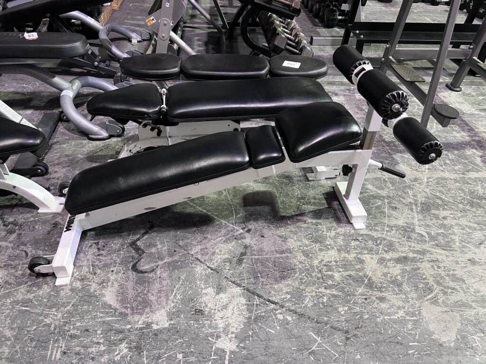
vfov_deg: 53.1
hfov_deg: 67.3
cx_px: 243
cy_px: 182
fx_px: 365
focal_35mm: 26
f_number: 1.5
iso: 500
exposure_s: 1/60
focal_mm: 5.7
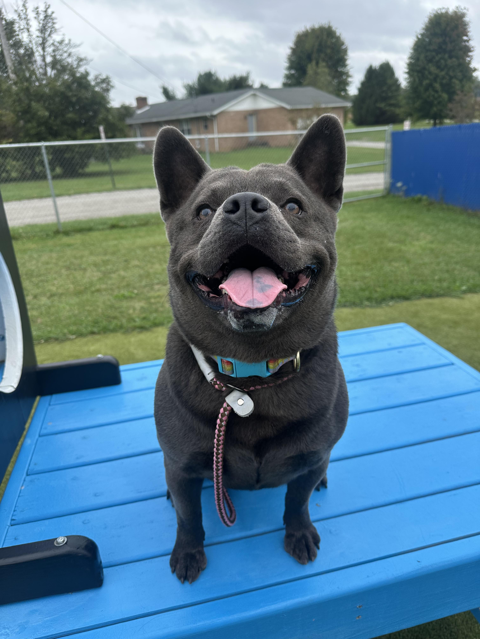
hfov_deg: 56.8
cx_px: 240
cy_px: 320
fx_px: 444
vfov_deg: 71.6
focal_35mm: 24
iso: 80
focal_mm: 6.86
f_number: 1.78
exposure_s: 1/1357
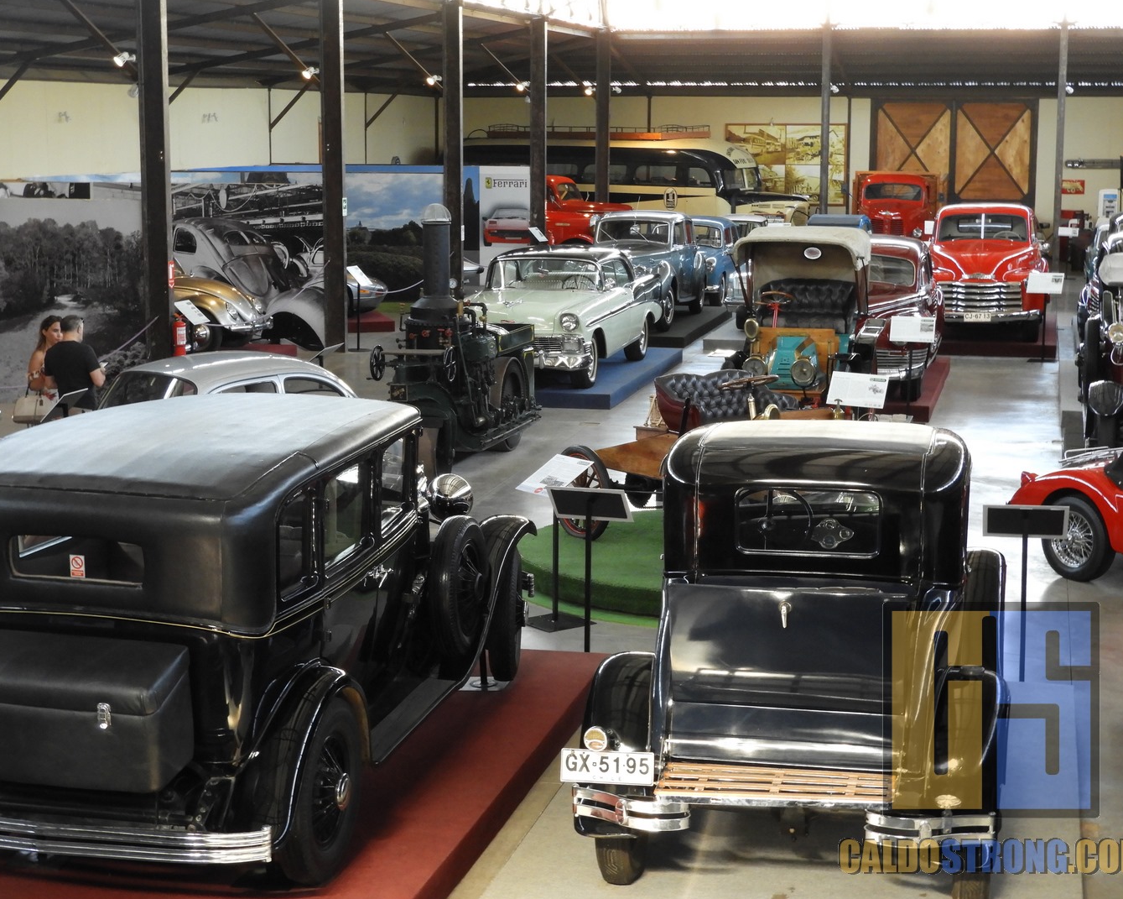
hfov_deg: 30.0
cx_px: 557
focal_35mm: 63
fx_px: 2094
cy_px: 450
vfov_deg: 24.2
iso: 400
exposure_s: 1/15
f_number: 4.2
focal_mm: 10.7
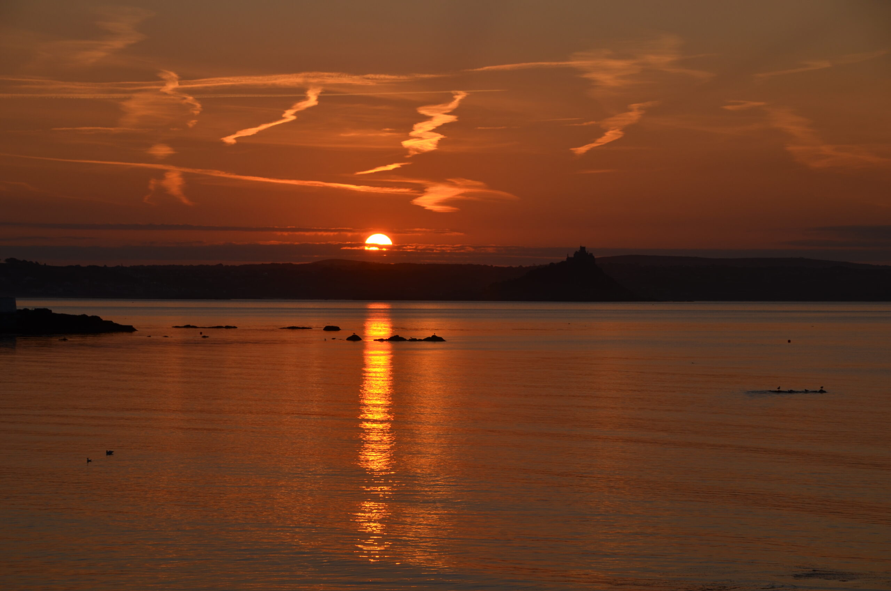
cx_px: 446
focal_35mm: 117
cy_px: 296
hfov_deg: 17.5
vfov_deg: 11.7
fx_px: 2890
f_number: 10
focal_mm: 78
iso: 100
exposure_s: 1/400
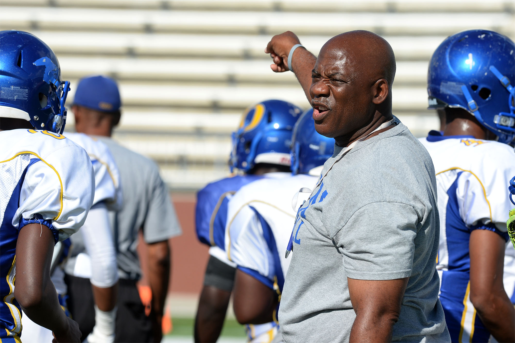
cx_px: 258
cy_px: 172
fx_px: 4289
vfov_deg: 4.6
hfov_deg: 6.9
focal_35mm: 300
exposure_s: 1/1600
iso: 500
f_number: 10
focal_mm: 300
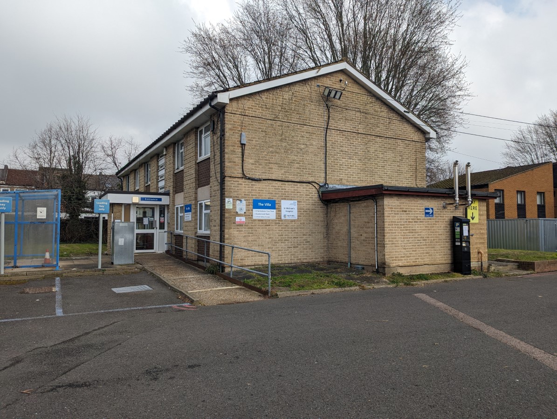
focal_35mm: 24
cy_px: 210
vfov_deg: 56.9
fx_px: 387
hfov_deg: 71.5
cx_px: 278
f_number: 1.85
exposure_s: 1/1795
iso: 47
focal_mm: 6.81
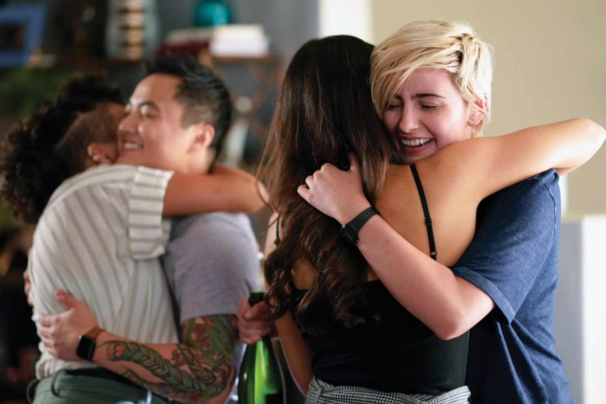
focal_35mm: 85
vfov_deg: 16.1
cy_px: 202
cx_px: 303
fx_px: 1431
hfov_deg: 23.9
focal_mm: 85
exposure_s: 1/125
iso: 4000
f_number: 1.4
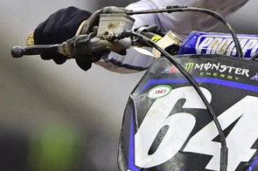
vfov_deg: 0.6
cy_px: 233
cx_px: 284
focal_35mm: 2348
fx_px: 16808
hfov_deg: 0.9
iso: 1400
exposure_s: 1/1250
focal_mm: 300
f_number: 4
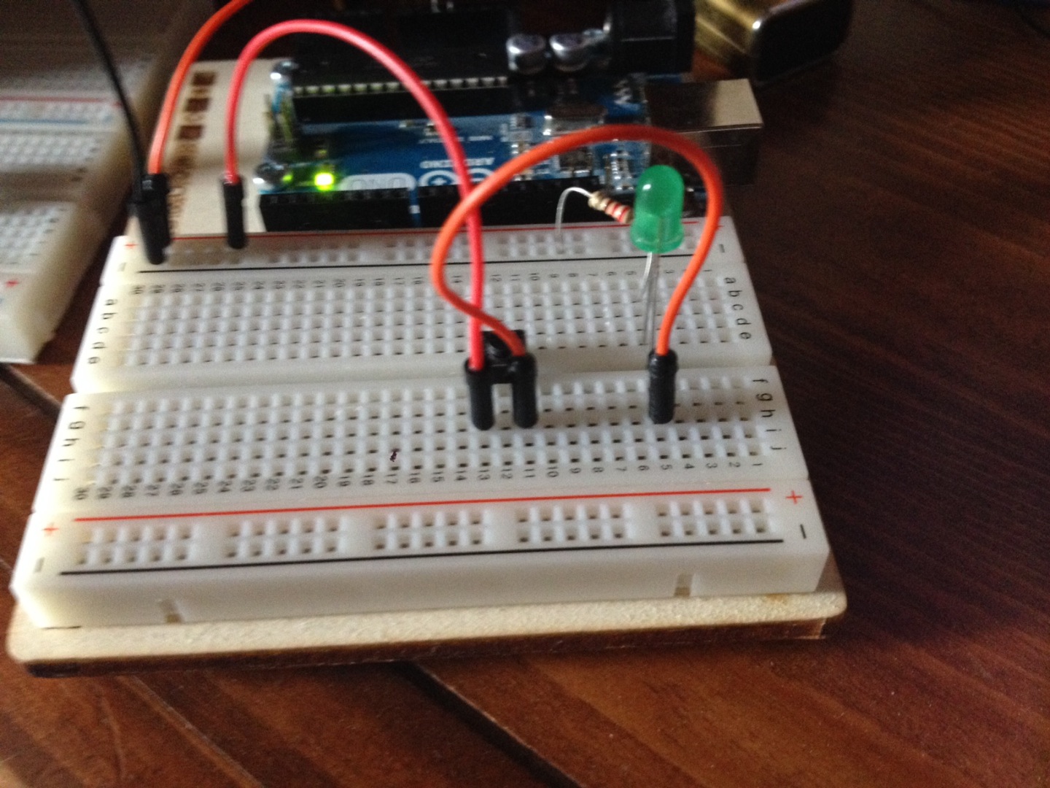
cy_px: 394
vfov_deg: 40.7
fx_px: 1062
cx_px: 525
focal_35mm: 35
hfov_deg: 52.6
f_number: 2.4
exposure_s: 1/20
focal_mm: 4.28
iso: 320
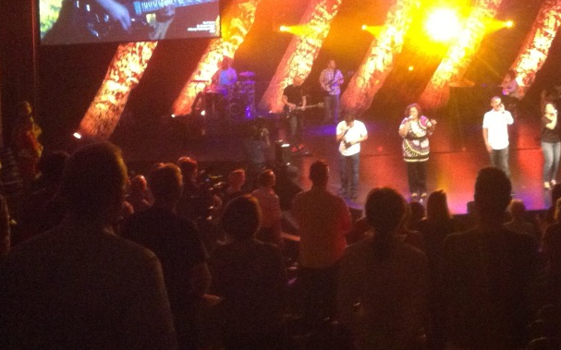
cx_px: 424
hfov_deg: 32.8
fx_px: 932
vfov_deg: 20.9
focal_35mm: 61
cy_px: 48
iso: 640
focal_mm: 3.85
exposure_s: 1/15
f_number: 2.8
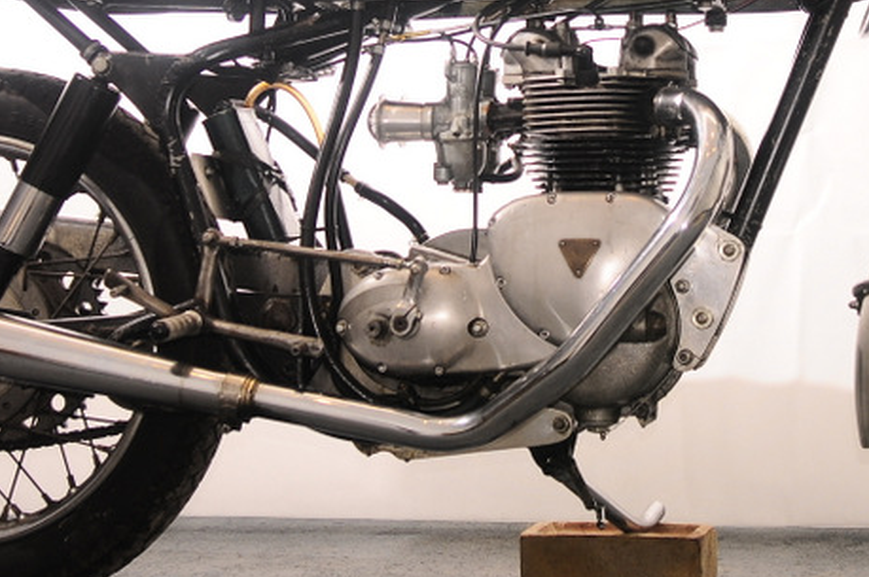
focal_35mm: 87
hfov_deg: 23.3
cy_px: 79
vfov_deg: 15.5
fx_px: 2098
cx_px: 557
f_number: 3.5
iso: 200
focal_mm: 26
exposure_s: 1/320
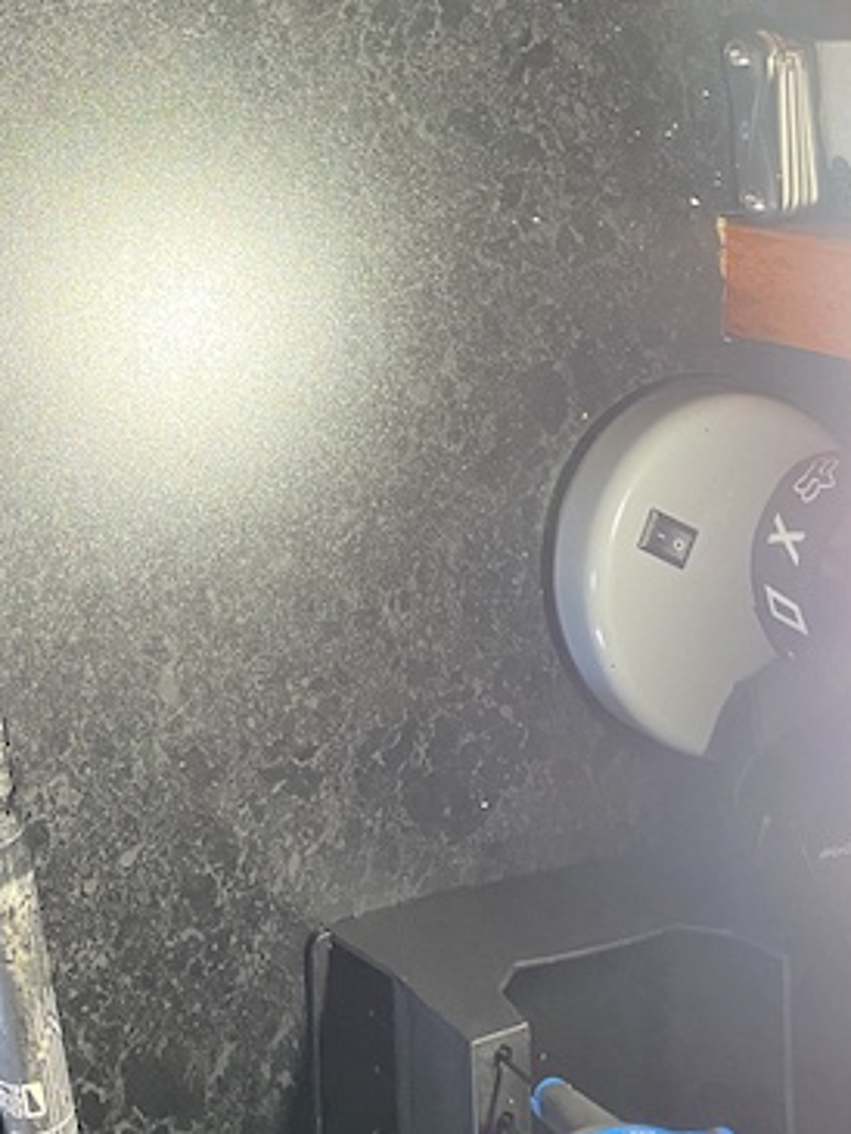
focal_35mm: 57
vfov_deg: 30.9
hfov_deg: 24.8
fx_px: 1867
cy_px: -40
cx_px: 59
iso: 400
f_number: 1.8
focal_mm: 4.25
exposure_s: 1/33
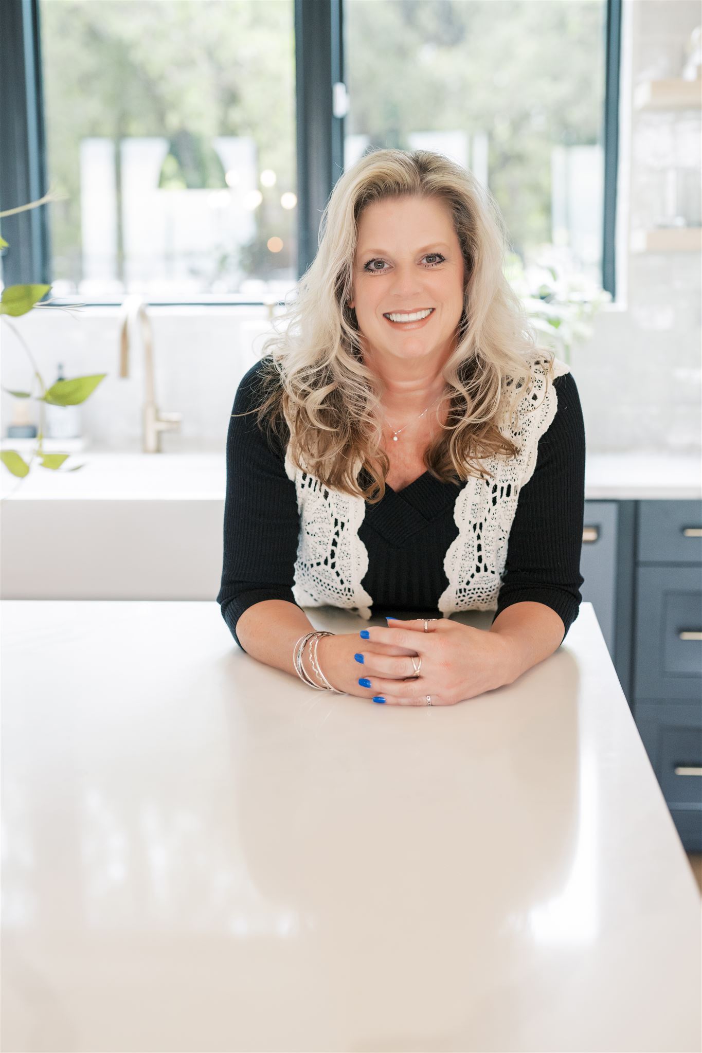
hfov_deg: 27.0
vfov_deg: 39.6
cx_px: 351
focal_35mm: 50
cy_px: 526
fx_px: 1463
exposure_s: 1/320
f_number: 2.5
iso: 1600
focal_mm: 50
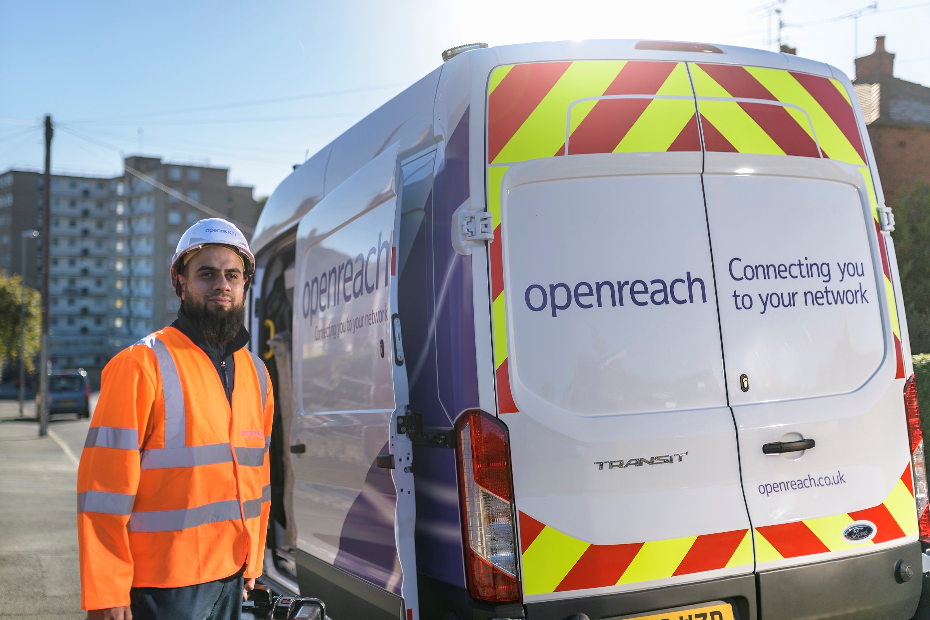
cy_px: 310
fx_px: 904
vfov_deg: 37.9
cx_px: 465
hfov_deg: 54.4
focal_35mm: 35
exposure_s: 1/2000
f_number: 1.8
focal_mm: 35
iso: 31
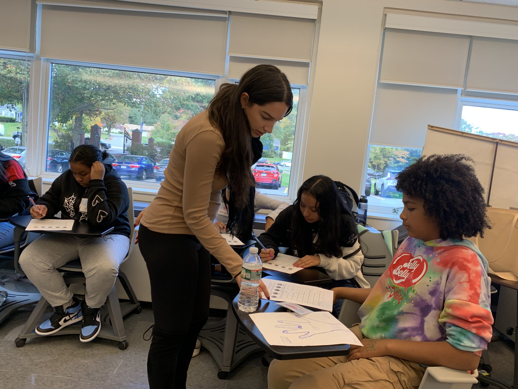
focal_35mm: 26
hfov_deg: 67.3
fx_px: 389
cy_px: 194
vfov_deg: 53.1
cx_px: 259
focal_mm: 4.25
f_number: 1.8
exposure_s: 1/60
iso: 80
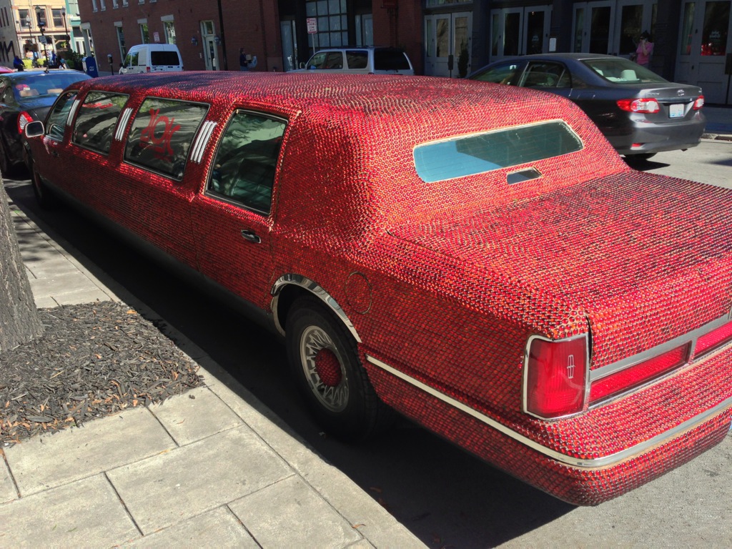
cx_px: 366
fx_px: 698
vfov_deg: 42.9
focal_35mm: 33
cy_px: 274
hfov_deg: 55.4
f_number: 2.4
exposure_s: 1/542
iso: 50
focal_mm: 4.13
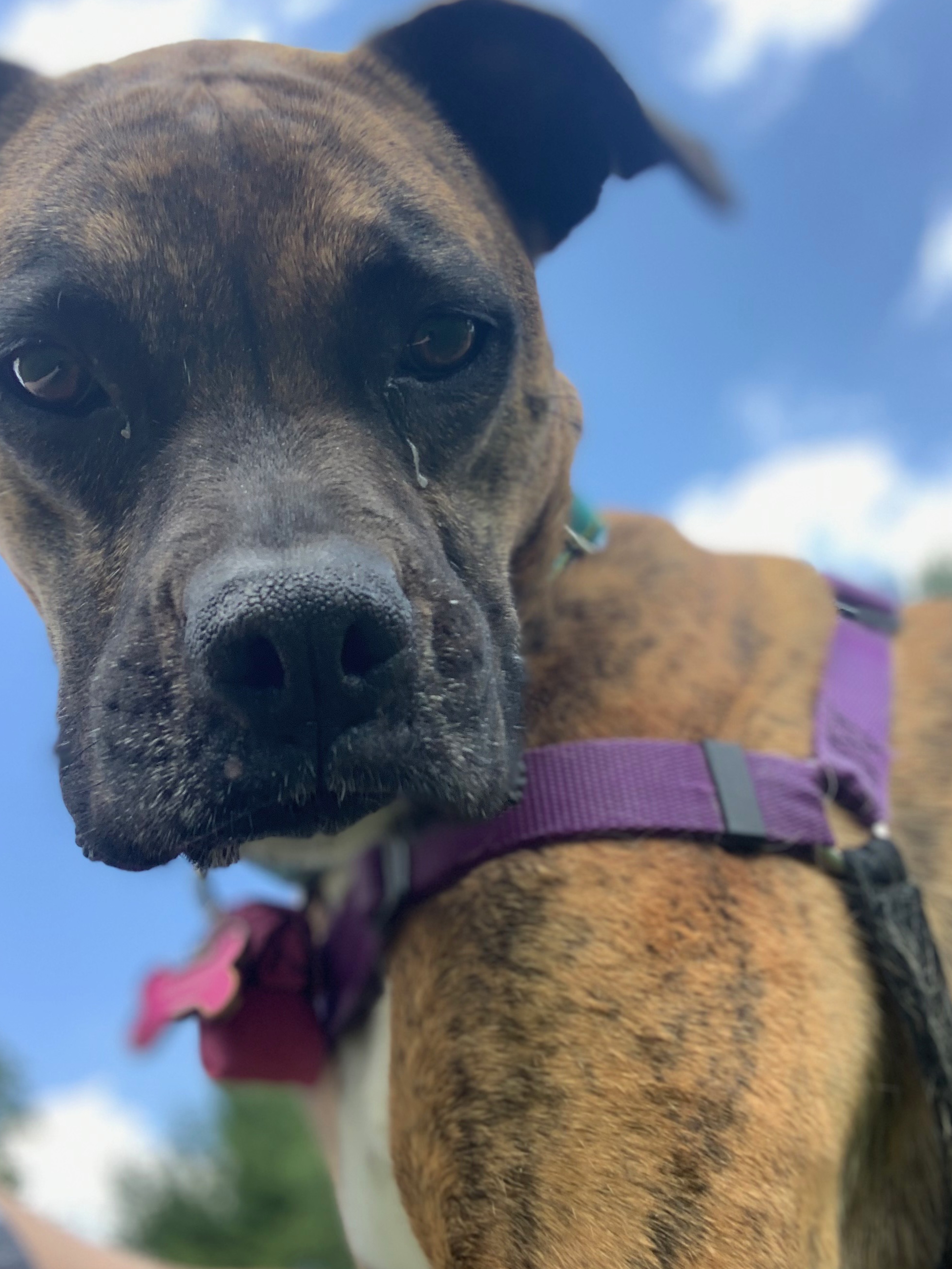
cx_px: 501
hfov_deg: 37.7
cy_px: 614
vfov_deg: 49.0
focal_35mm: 38
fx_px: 1393
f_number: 2.2
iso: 20
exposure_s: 1/121
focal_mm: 2.87
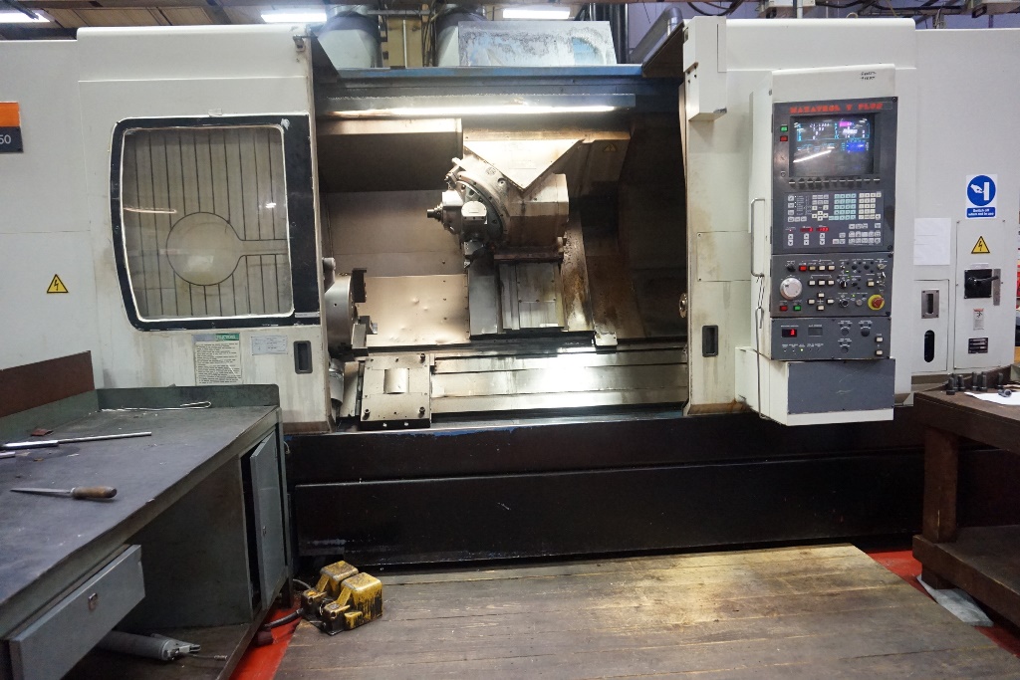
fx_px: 680
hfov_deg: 73.7
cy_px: 340
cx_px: 510
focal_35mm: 24
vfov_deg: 53.1
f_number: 3.5
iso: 3200
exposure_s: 1/100
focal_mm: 16
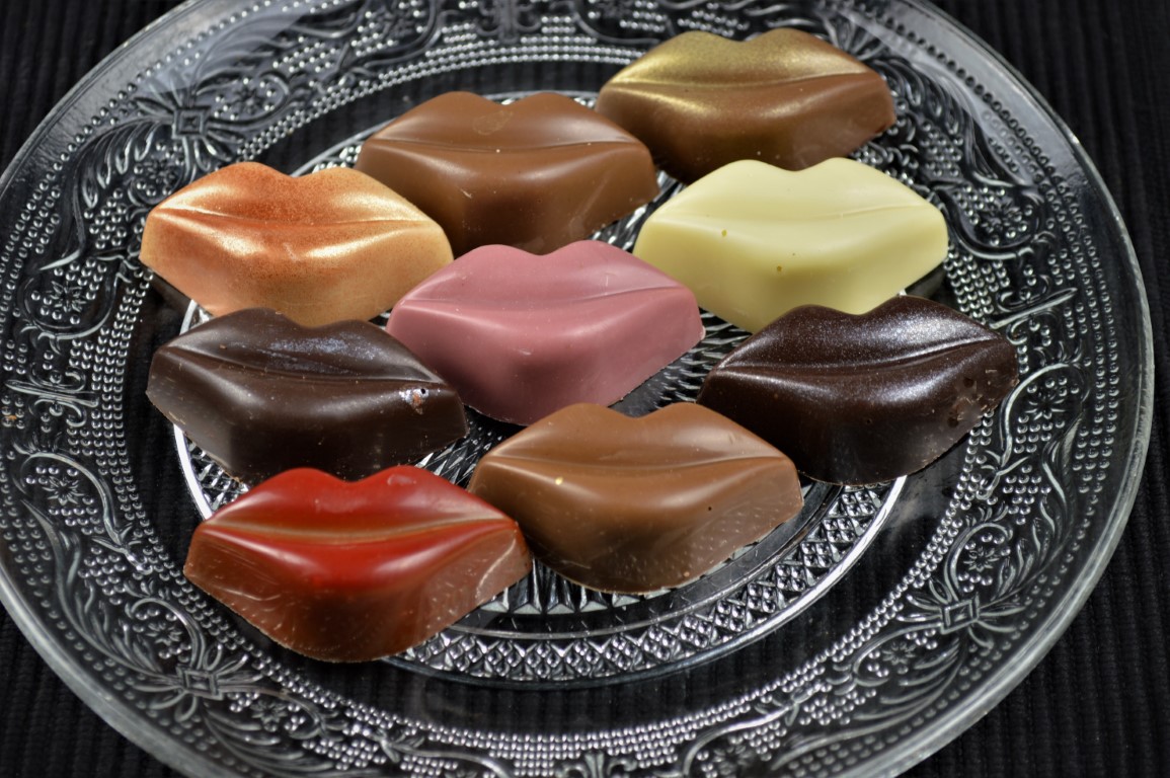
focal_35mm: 82
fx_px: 2679
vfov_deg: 16.5
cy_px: 389
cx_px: 585
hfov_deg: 24.6
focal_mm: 55
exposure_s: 1/6
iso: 100
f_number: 7.1
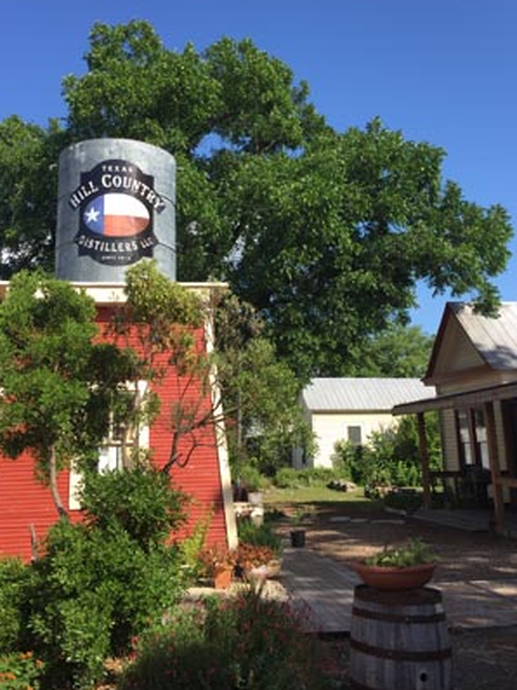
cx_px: 246
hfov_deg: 40.6
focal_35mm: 35
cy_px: 309
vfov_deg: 52.6
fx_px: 698
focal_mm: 4.15
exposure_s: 1/1236
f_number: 2.2
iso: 32
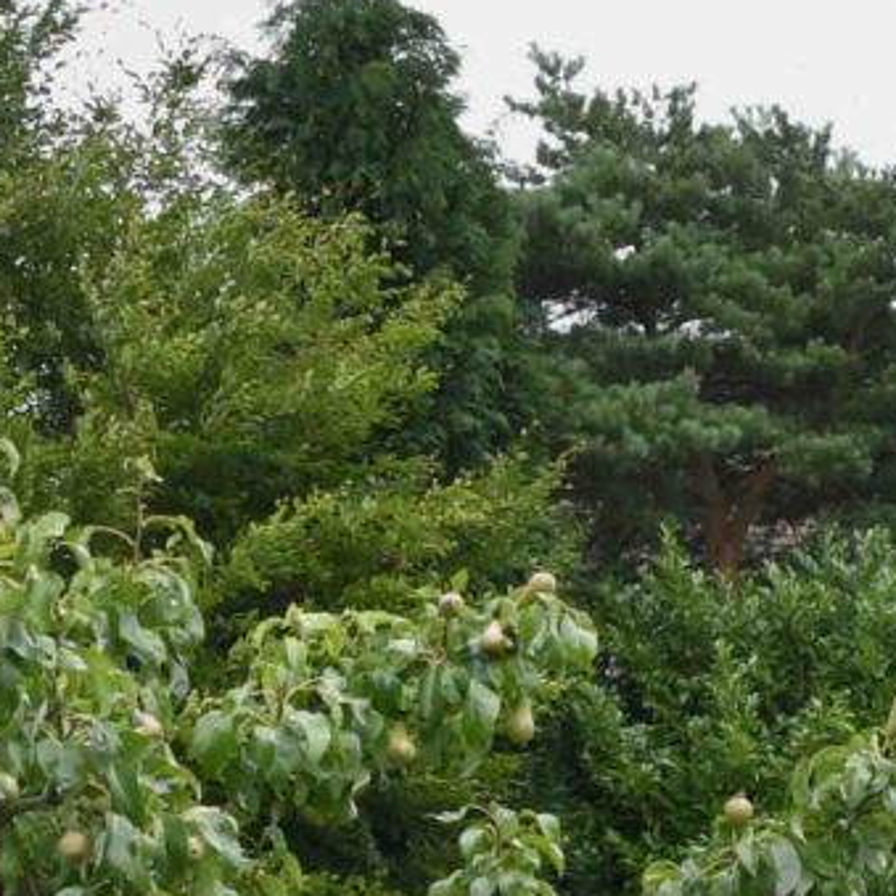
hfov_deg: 11.2
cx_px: 1039
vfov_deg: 10.8
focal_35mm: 154
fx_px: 4510
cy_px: 1455
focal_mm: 20
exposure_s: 1/250
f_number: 7.1
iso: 400
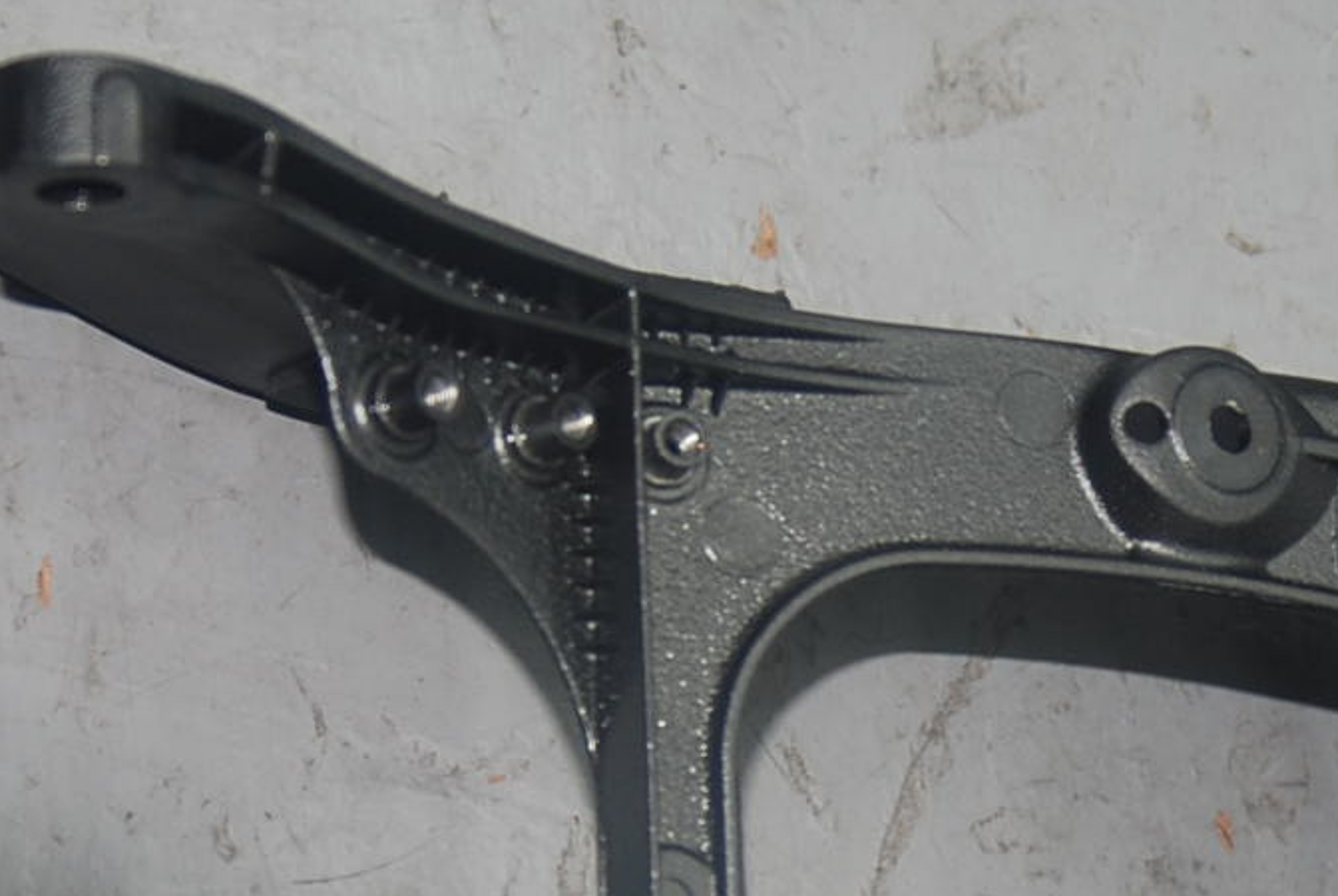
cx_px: 1221
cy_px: 1125
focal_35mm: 121
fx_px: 4503
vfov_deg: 11.1
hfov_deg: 16.7
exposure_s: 1/60
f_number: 3.3
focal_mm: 28
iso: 200
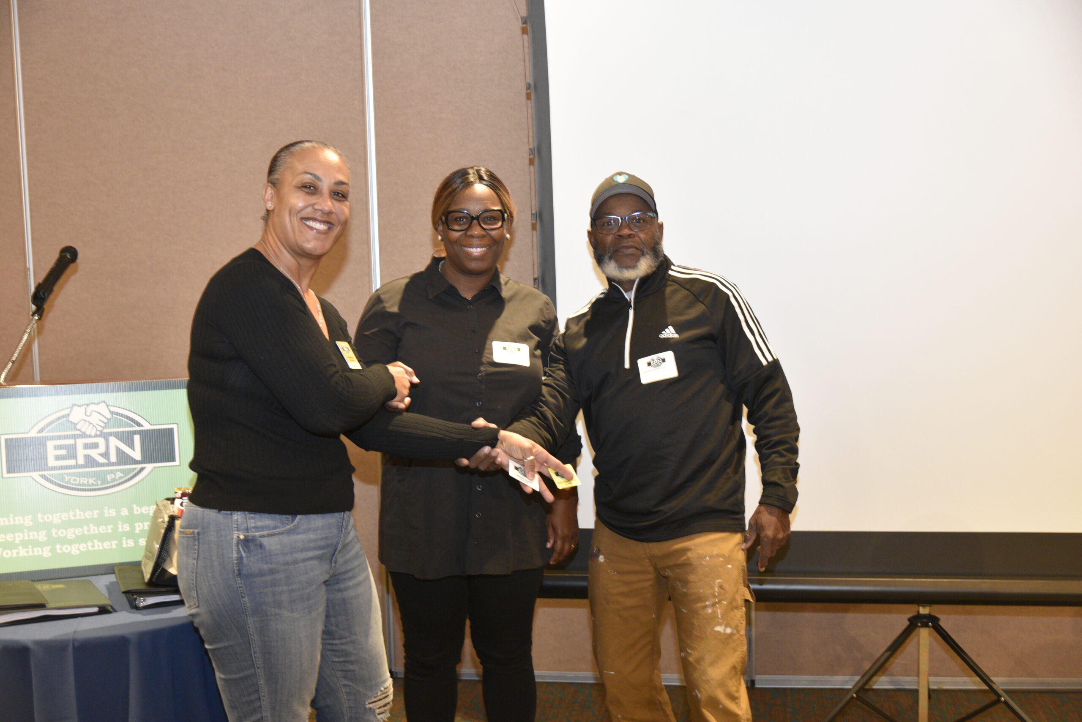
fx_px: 1323
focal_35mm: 44
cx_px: 541
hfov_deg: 44.5
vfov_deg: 30.5
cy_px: 361
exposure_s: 1/60
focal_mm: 44
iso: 2200
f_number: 4
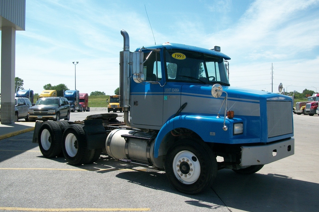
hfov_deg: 53.1
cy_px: 113
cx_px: 167
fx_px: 319
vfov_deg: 36.9
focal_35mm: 36
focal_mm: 5.7
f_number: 8.8
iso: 80
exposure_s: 1/160
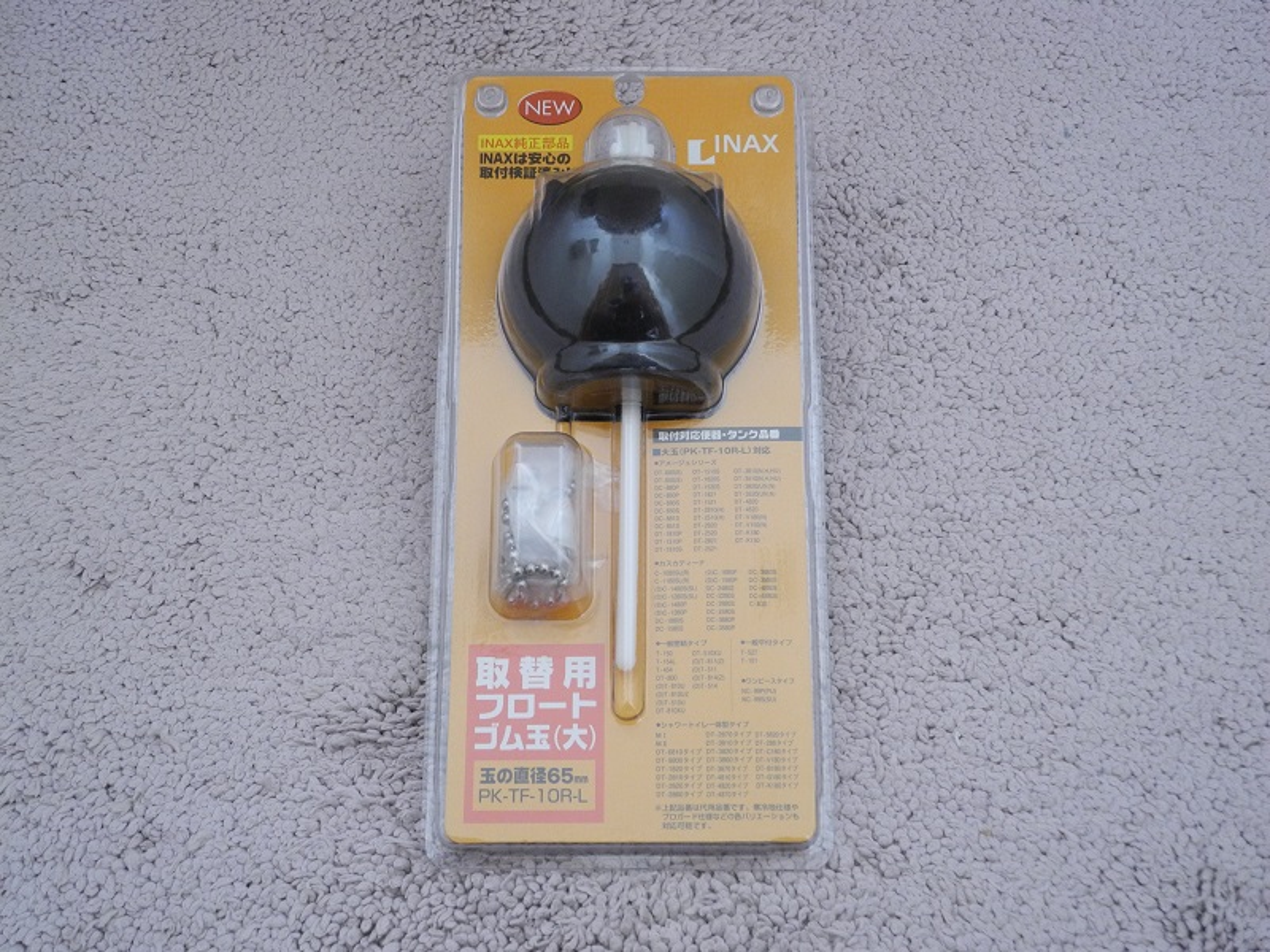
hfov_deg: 34.9
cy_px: 476
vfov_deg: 26.6
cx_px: 635
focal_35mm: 55
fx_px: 2018
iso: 400
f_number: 3.5
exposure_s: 1/6
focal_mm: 11.8
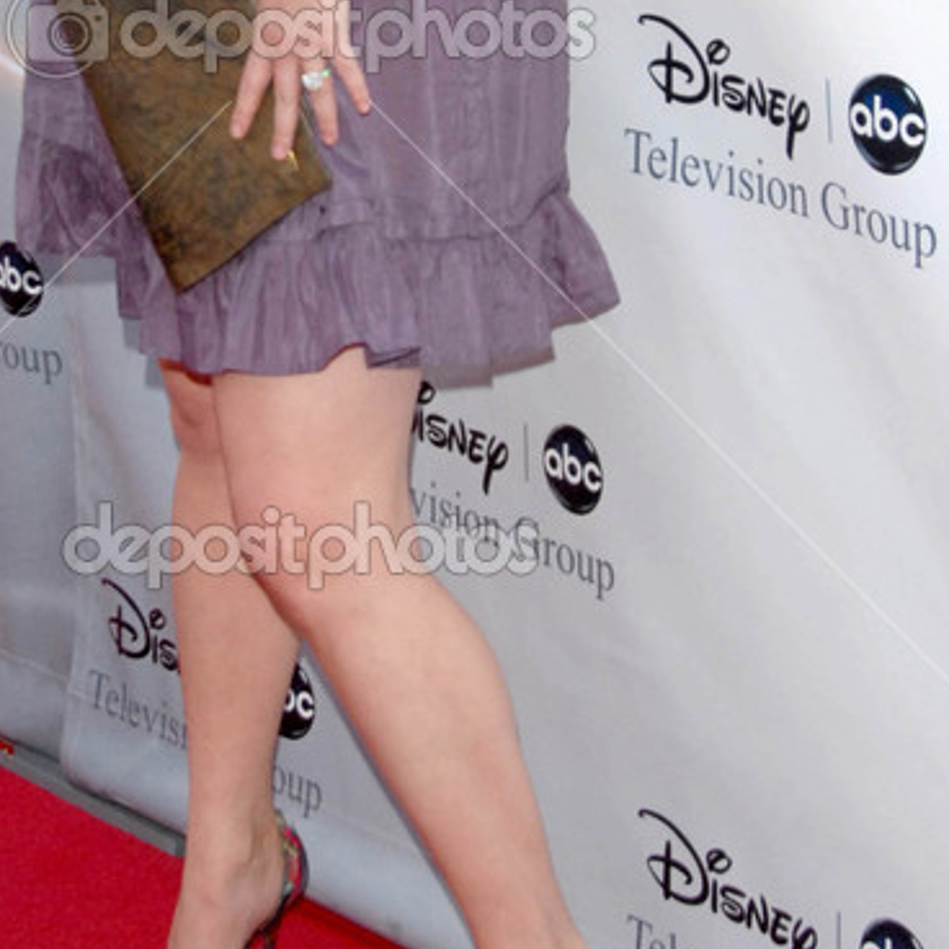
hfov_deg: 14.0
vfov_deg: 13.9
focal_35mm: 124
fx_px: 3852
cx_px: 300
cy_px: 32
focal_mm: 35
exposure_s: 1/200
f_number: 8
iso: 400
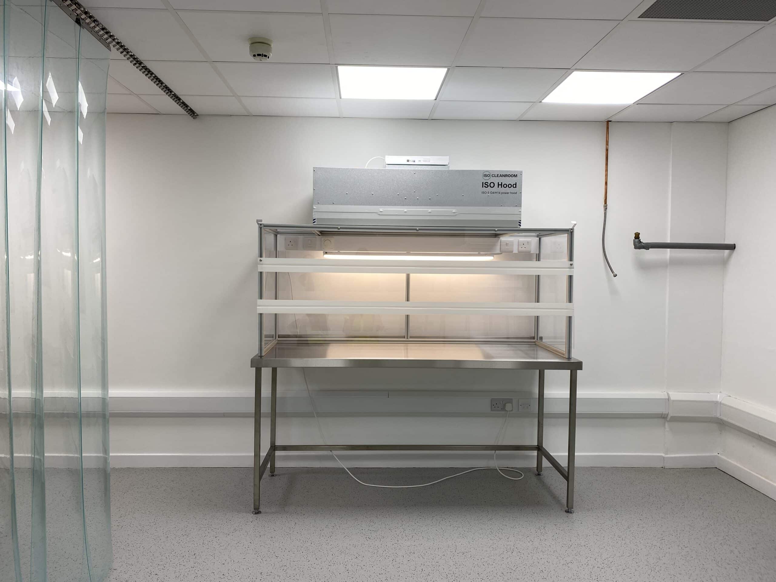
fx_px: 583
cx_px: 388
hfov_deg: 67.3
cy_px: 291
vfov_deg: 53.1
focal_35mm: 26
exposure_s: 1/100
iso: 32
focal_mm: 4.25
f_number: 1.8
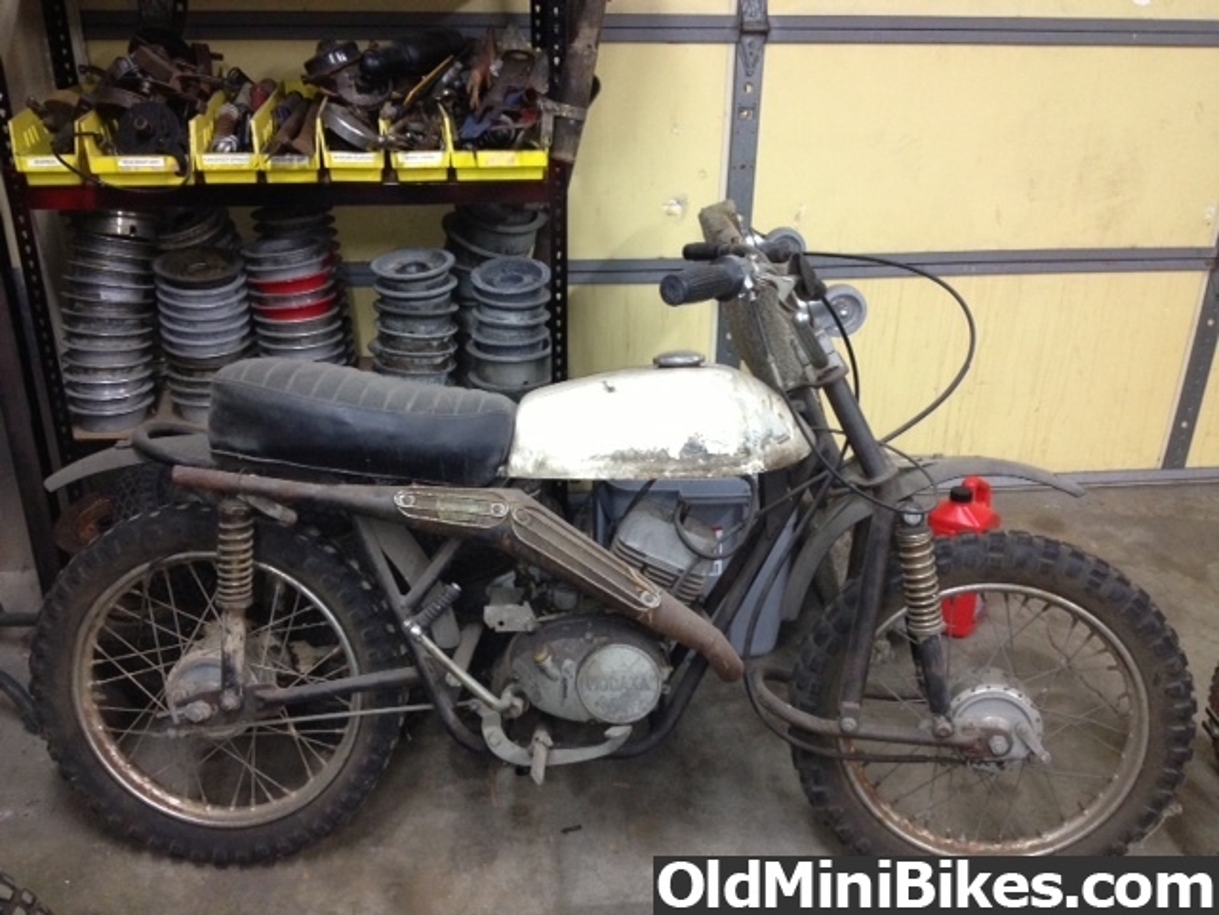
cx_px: 610
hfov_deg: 52.6
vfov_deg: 40.7
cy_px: 458
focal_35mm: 35
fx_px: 1233
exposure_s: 1/20
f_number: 2.4
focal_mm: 4.28
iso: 200
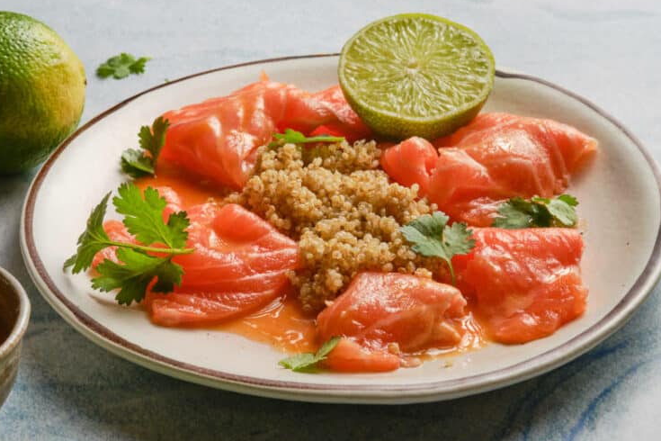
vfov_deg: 14.6
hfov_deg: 21.7
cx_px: 337
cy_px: 218
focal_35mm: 94
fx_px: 1726
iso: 3200
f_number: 16
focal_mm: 60
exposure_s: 1/60
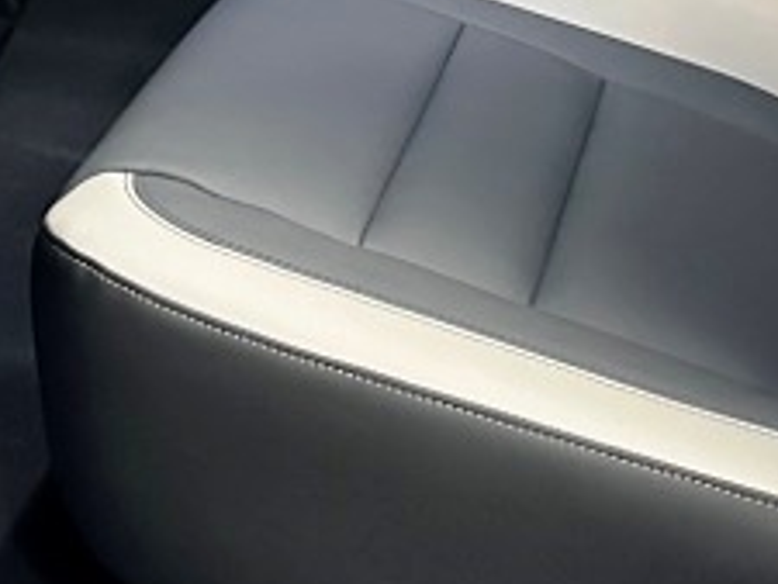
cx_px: 235
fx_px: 2451
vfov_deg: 12.9
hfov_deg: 18.0
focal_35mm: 109
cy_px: -304
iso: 800
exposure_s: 1/60
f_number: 1.78
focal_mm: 6.86
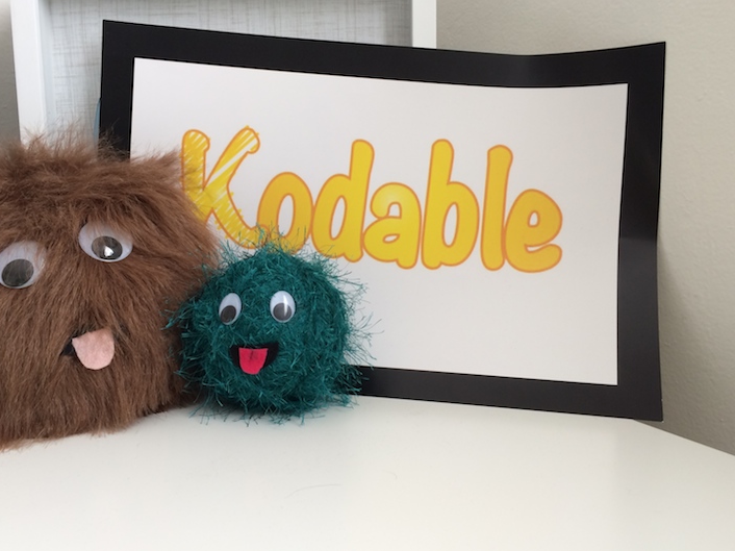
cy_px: 261
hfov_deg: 53.9
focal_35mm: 34
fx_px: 722
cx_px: 335
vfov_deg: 41.8
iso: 40
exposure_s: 1/40
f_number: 2.2
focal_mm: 4.12
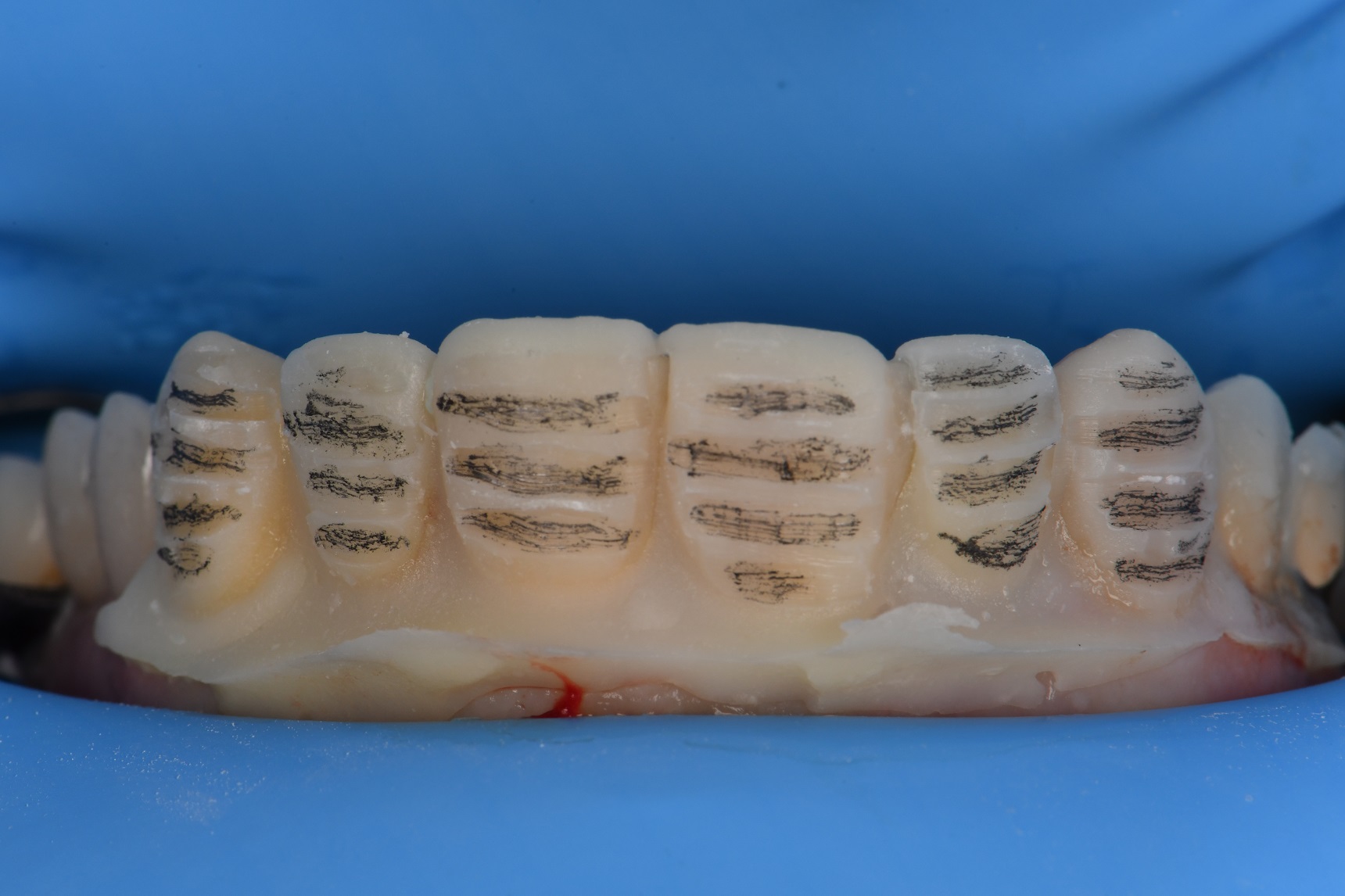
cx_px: 672
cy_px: 448
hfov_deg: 16.3
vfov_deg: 10.9
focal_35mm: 126
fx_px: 4706
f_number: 32
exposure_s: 1/160
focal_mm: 105
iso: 200
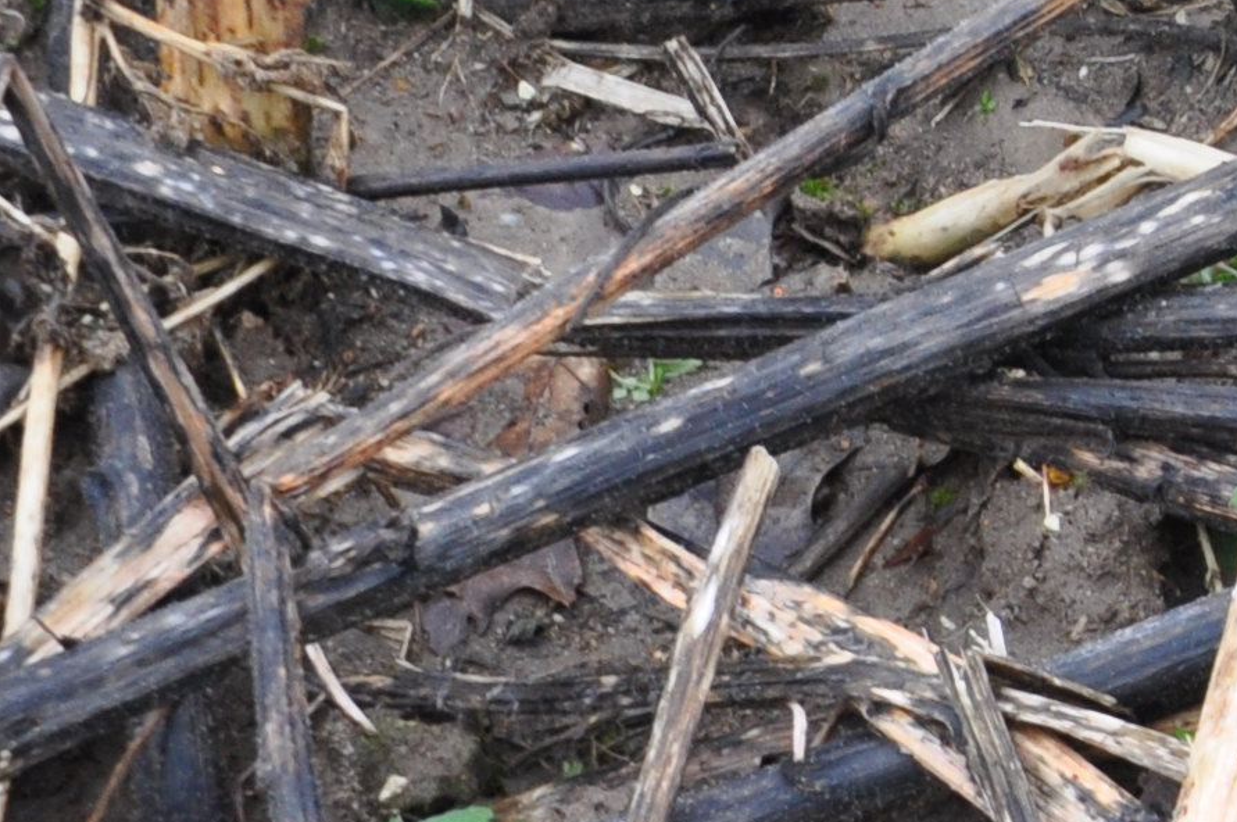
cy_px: 276
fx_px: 7929
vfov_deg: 5.9
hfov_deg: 8.6
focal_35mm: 231
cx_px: 2087
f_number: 9
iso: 400
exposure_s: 1/80
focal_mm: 32
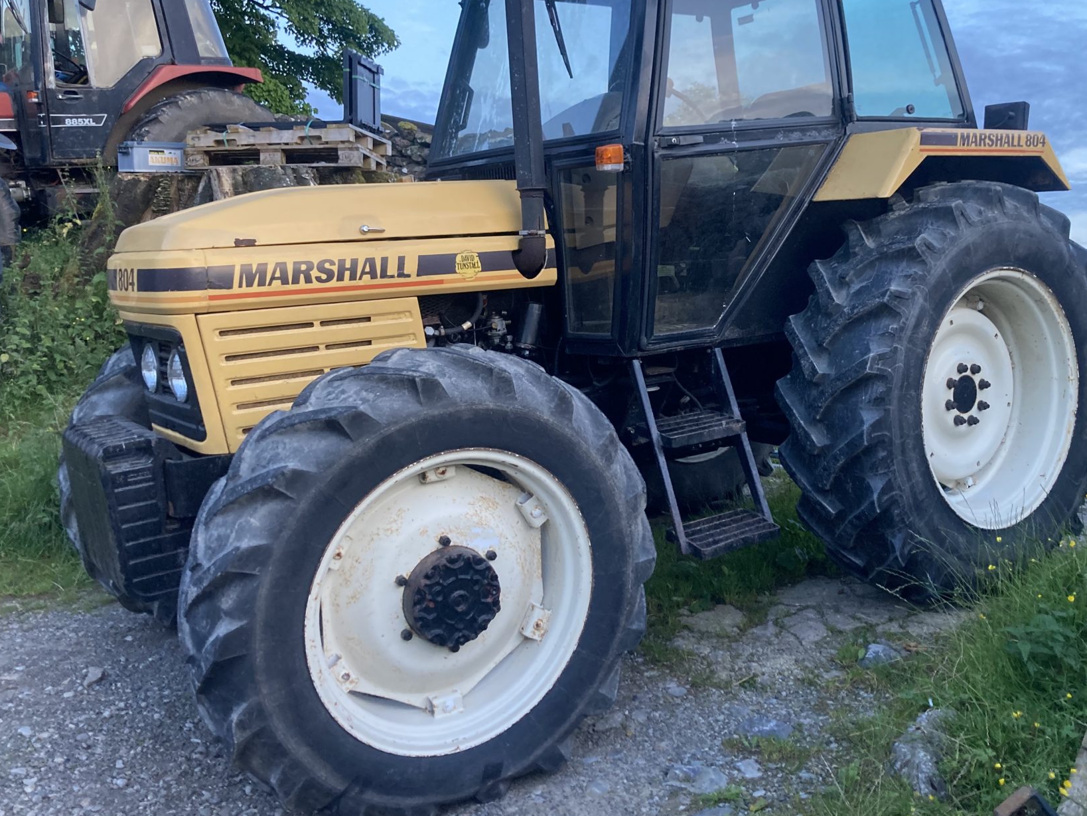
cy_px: 331
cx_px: 619
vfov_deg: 40.5
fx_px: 1099
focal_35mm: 35
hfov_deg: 52.4
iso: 100
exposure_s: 1/60
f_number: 1.8
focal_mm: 3.99
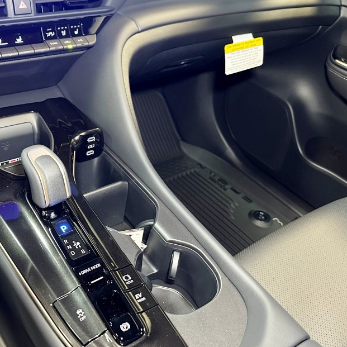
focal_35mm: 35
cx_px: 113
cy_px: 155
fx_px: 397
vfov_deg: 47.1
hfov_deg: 46.4
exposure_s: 1/30
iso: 1000
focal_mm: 6.86
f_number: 1.78
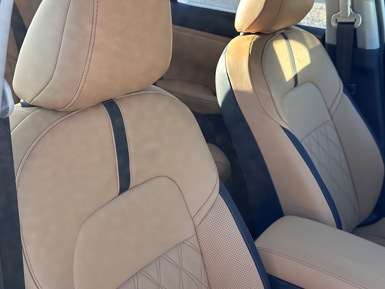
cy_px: 144
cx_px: 192
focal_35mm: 48
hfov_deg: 39.7
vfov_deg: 30.3
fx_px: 534
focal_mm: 6.86
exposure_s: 1/195
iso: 50
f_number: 1.78
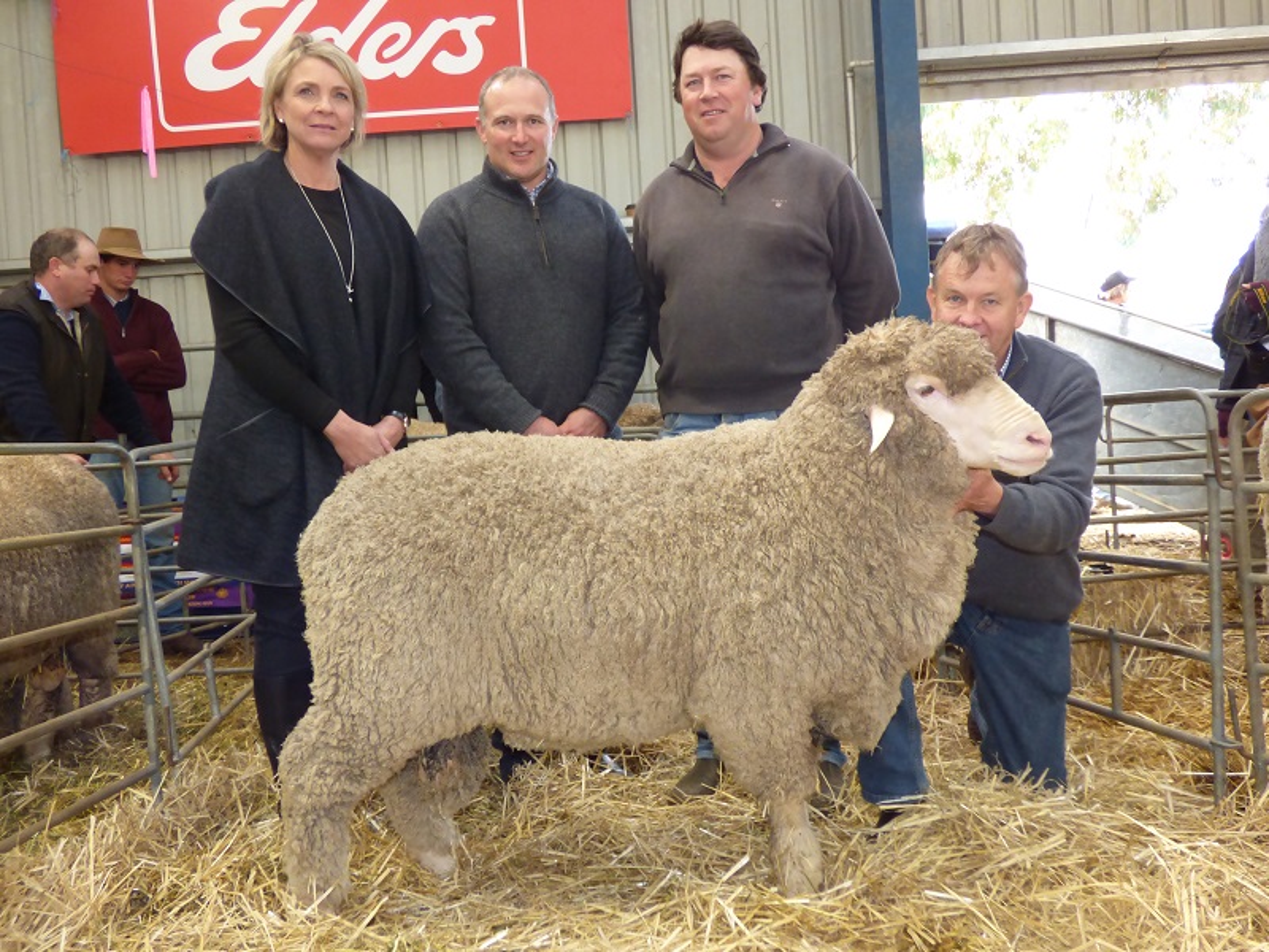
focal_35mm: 33
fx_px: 1210
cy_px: 476
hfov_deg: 55.4
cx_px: 634
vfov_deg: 42.9
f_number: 3.4
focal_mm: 5.97
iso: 500
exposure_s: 1/60
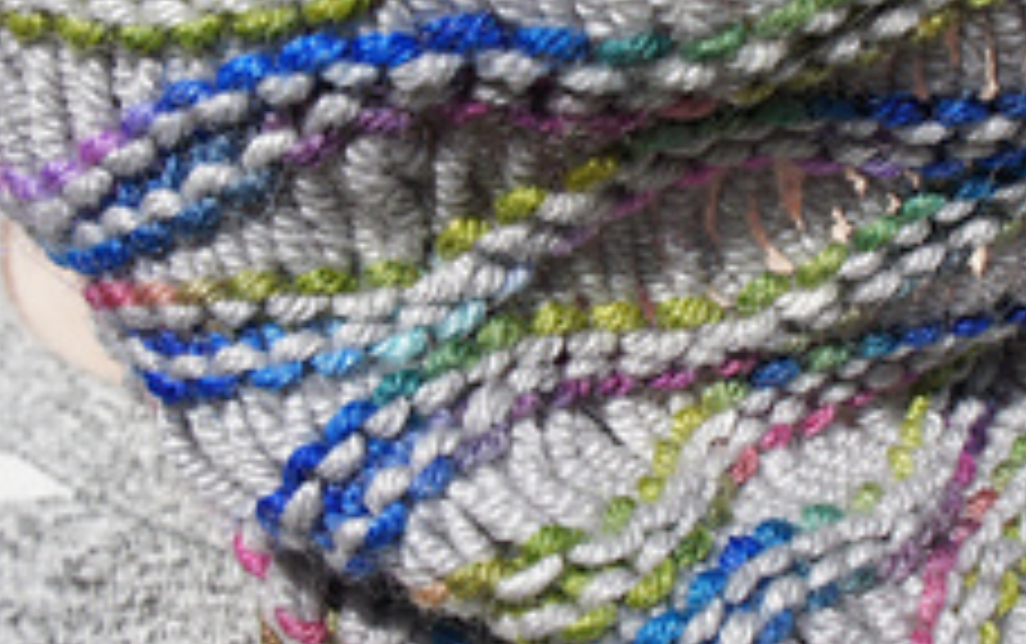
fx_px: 1875
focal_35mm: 67
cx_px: 693
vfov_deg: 19.4
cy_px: 250
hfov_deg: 30.4
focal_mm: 20
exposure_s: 1/400
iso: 200
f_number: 8
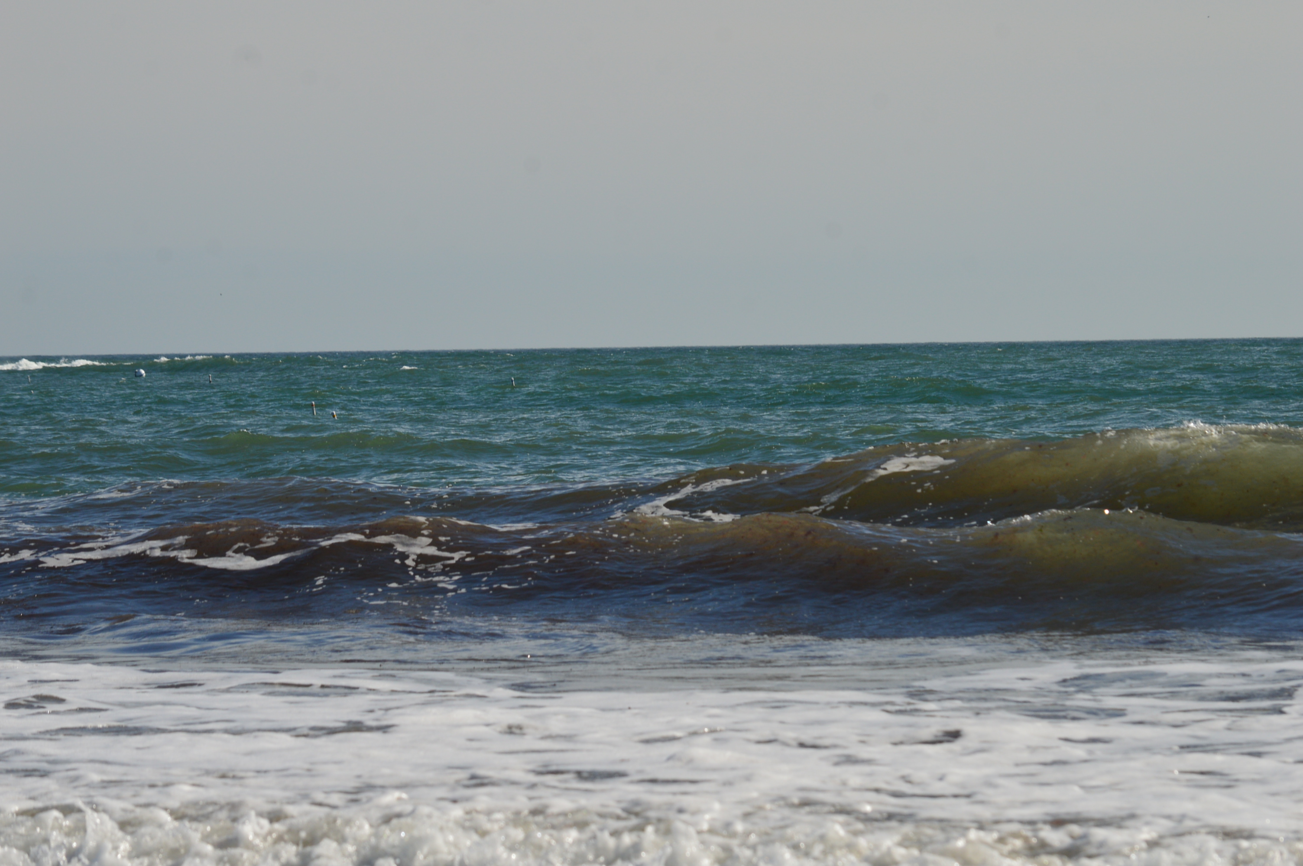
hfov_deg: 10.2
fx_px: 7323
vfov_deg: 6.8
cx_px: 652
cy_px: 433
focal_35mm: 202
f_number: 11
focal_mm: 135
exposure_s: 1/500
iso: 160
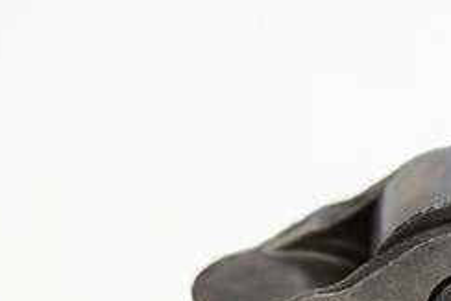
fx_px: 2269
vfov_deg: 7.6
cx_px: 475
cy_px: 276
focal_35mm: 181
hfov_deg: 11.2
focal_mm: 46
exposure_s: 1/125
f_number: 5
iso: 900
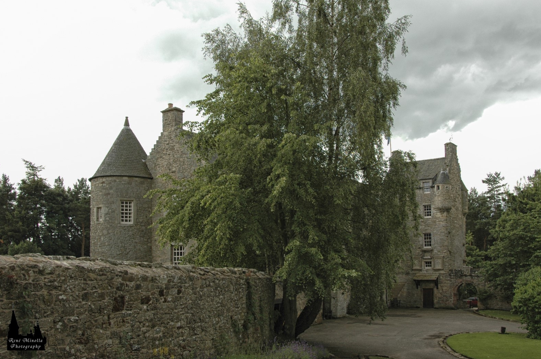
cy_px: 175
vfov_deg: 38.8
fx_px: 511
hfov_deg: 55.8
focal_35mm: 34
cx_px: 273
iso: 200
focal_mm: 22
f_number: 8
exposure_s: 1/250
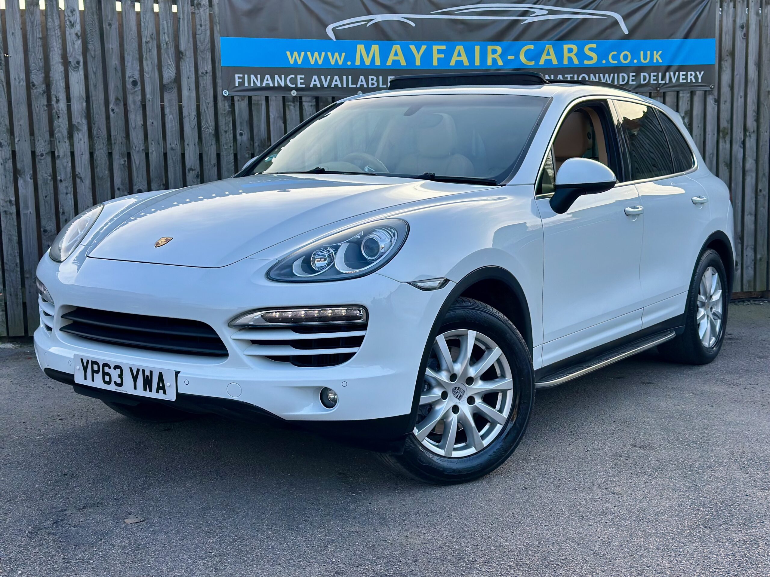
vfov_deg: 30.3
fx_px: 1068
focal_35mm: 48
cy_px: 288
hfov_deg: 39.7
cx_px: 385
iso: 80
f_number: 1.78
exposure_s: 1/864
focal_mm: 6.86
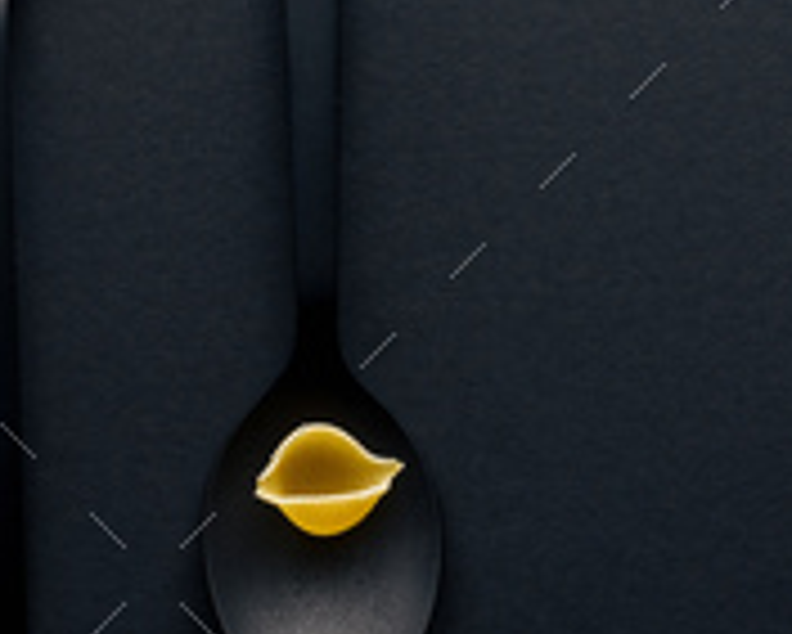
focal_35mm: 157
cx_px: 130
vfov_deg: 9.8
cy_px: 112
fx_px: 3682
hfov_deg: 12.2
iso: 200
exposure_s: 1/160
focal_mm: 50
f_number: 11
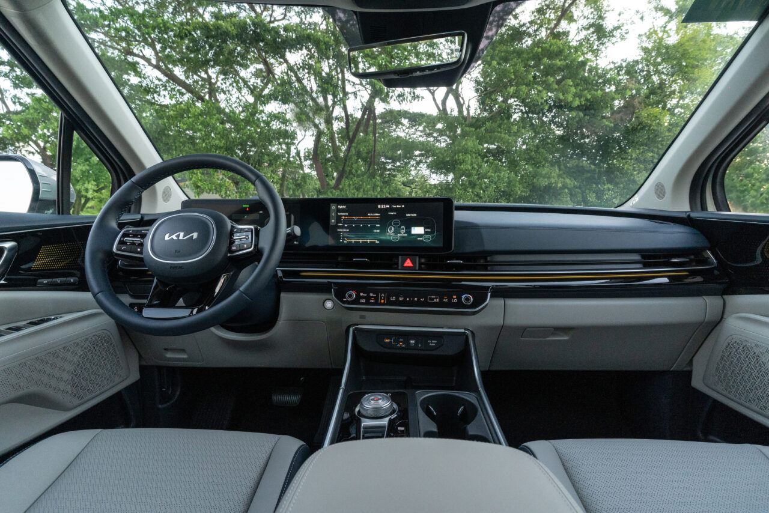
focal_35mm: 17
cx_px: 384
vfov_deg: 70.5
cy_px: 256
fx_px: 363
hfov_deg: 93.3
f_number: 8
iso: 6400
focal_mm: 17
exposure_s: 1/60
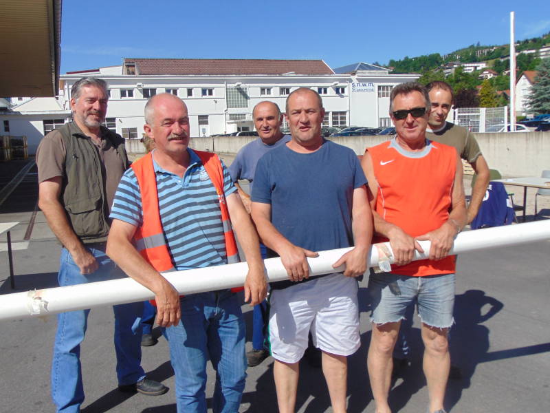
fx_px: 556
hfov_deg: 52.6
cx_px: 275
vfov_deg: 40.7
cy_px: 206
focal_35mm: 35
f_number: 8.3
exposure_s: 1/250
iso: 80
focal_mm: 6.3
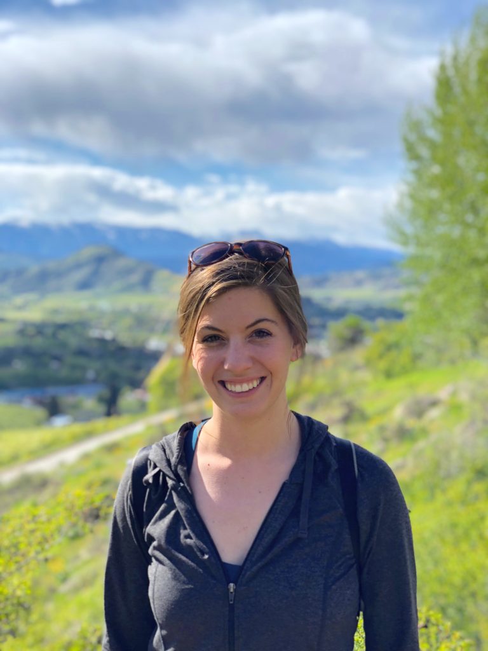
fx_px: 977
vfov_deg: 36.8
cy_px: 326
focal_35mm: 52
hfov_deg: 28.0
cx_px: 244
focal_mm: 6
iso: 16
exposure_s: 1/545
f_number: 2.4
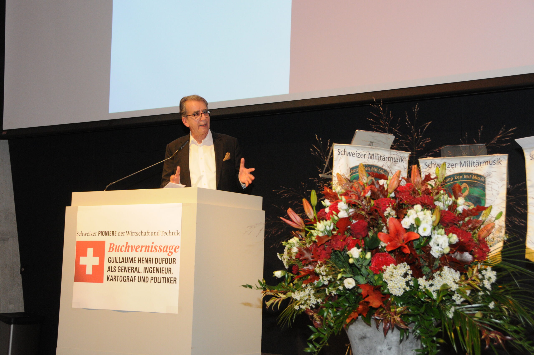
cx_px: 267
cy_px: 178
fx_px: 800
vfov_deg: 25.0
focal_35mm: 54
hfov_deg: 36.9
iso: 1250
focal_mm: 36
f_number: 8
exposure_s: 1/60
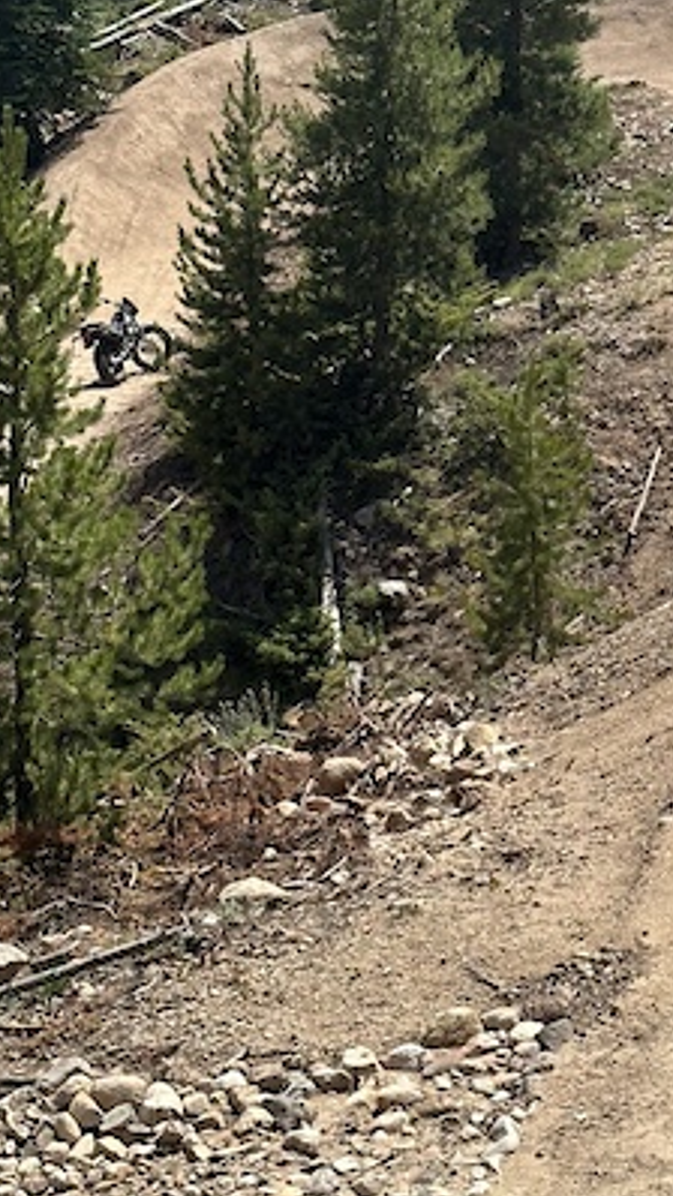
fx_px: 3330
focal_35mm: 105
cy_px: 541
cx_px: 670
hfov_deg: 11.4
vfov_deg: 20.4
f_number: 1.78
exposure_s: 1/4566
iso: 64
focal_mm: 6.86
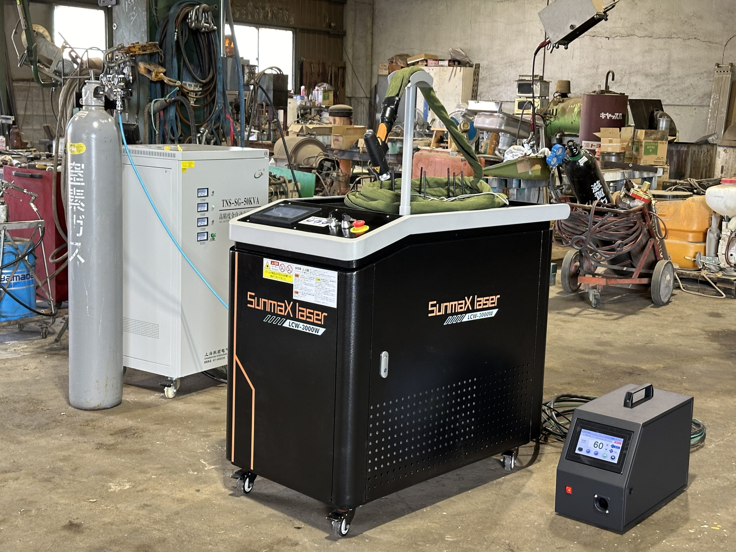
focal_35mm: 48
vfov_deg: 30.3
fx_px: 1021
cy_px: 276
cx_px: 368
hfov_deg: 39.7
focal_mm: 6.86
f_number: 1.78
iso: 125
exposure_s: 1/60
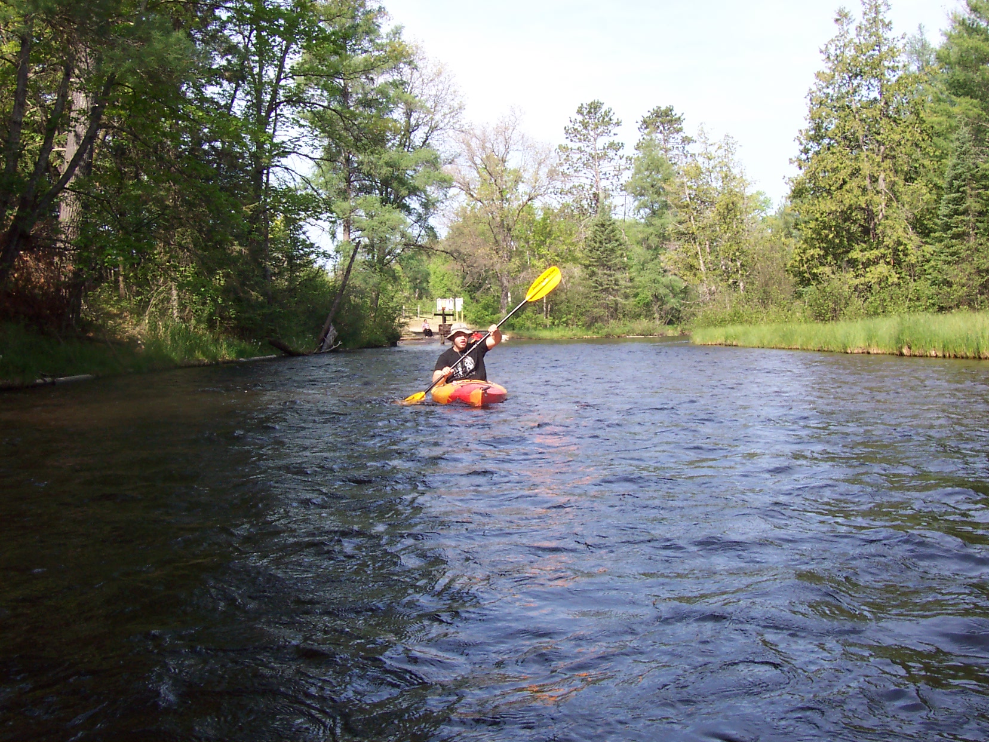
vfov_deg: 38.7
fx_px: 1057
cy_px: 371
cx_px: 494
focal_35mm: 37
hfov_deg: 50.1
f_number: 5.6
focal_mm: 5.6
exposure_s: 1/180
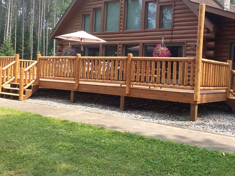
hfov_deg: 43.8
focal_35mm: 43
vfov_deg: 33.5
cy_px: 72
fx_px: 292
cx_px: 125
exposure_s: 1/397
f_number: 1.9
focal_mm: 2.47
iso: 40
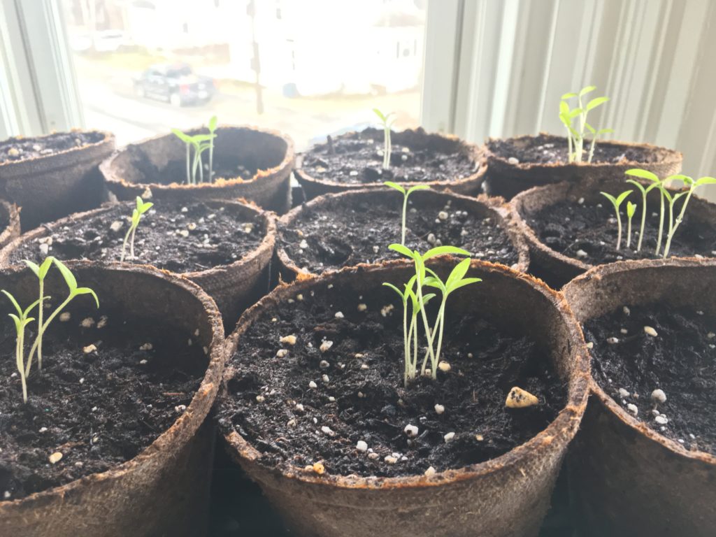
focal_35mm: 29
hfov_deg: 61.7
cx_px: 358
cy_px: 268
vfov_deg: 48.2
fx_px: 600
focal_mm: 4.15
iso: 80
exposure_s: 1/30
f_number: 2.2
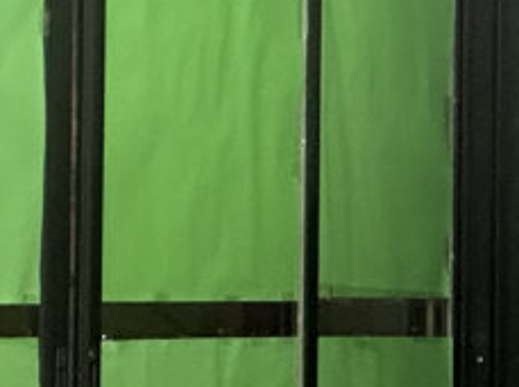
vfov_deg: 5.9
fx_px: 3772
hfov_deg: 7.4
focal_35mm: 252
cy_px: 188
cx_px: 1190
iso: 80
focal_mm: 6.86
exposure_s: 1/53
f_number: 1.78
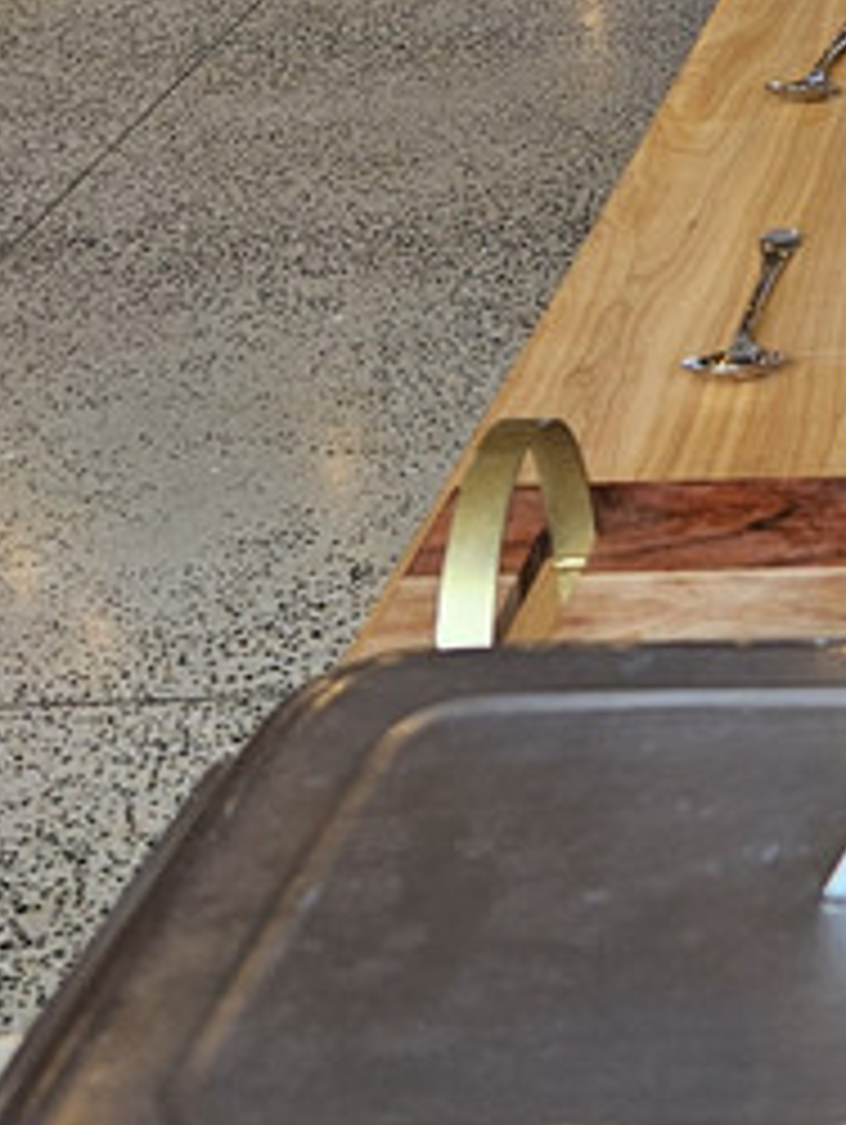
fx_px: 3188
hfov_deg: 14.0
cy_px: -317
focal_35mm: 98
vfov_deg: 18.7
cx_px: 1318
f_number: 1.8
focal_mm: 5.4
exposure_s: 1/100
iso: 100
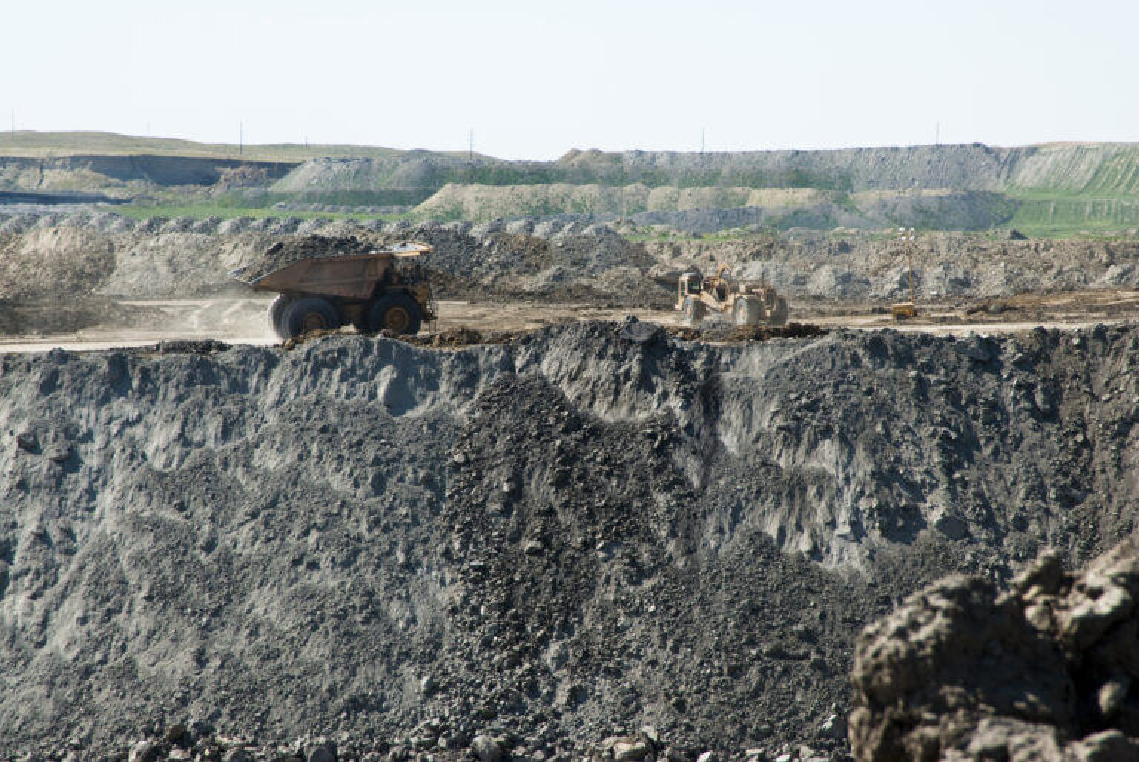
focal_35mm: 180
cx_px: 570
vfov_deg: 7.6
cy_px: 381
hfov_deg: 11.4
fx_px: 5701
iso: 200
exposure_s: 1/180
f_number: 11
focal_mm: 120
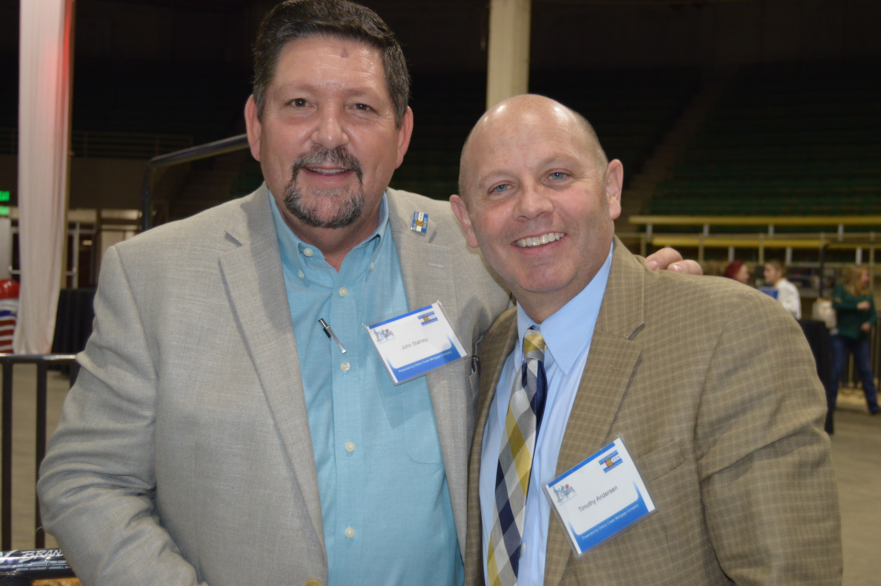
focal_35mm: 46
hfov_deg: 42.4
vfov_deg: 28.9
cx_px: 440
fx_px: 1137
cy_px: 293
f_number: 4.2
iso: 1000
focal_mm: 31
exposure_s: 1/60
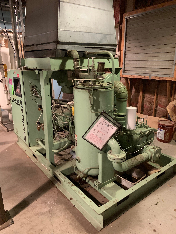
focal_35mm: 26
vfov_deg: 67.3
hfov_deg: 53.1
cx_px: 88
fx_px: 176
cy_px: 117
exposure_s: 1/30
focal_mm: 4.25
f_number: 1.8
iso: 640
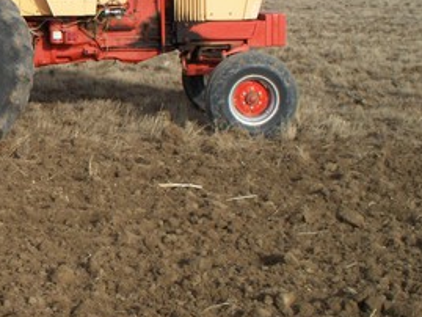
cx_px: -74
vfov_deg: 16.0
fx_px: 1122
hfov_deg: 20.1
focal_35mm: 92
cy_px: 86
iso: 64
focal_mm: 7.54
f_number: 5
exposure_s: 1/320
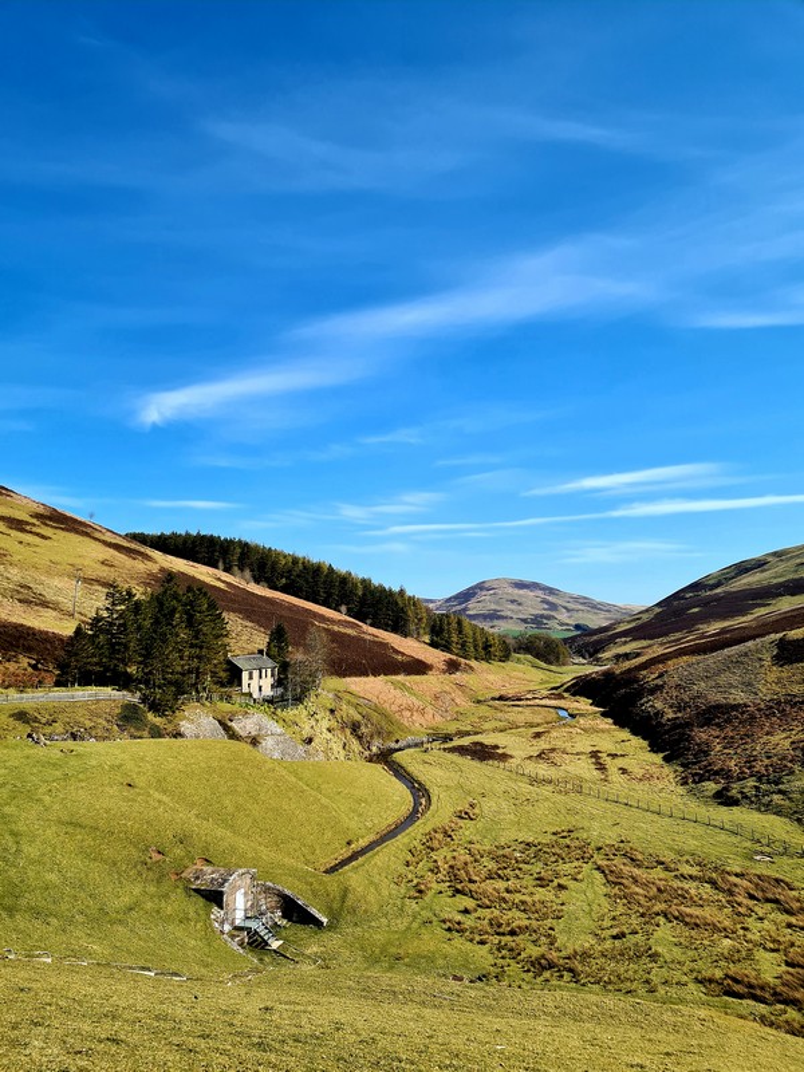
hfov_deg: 53.1
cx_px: 402
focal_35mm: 26
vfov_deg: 67.3
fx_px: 805
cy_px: 536
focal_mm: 5.4
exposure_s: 1/3333
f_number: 1.8
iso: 50
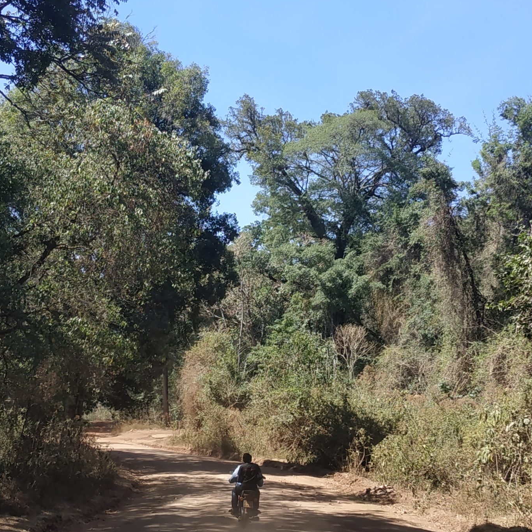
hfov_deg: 51.1
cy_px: 277
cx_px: 255
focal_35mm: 32
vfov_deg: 51.1
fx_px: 556
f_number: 1.9
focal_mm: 3.94
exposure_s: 1/1038
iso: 160
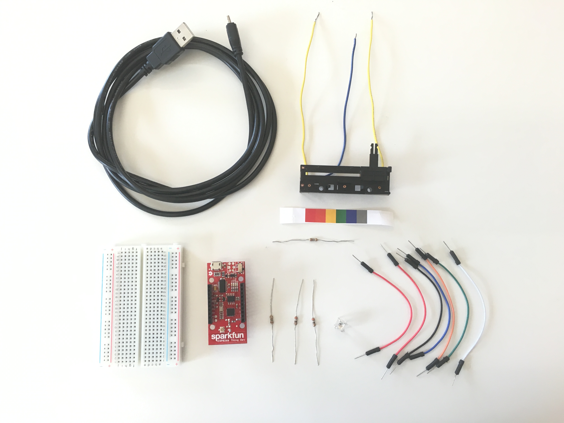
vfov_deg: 48.2
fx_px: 472
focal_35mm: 29
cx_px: 282
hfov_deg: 61.7
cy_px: 212
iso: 32
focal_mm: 4.15
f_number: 2.2
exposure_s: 1/30
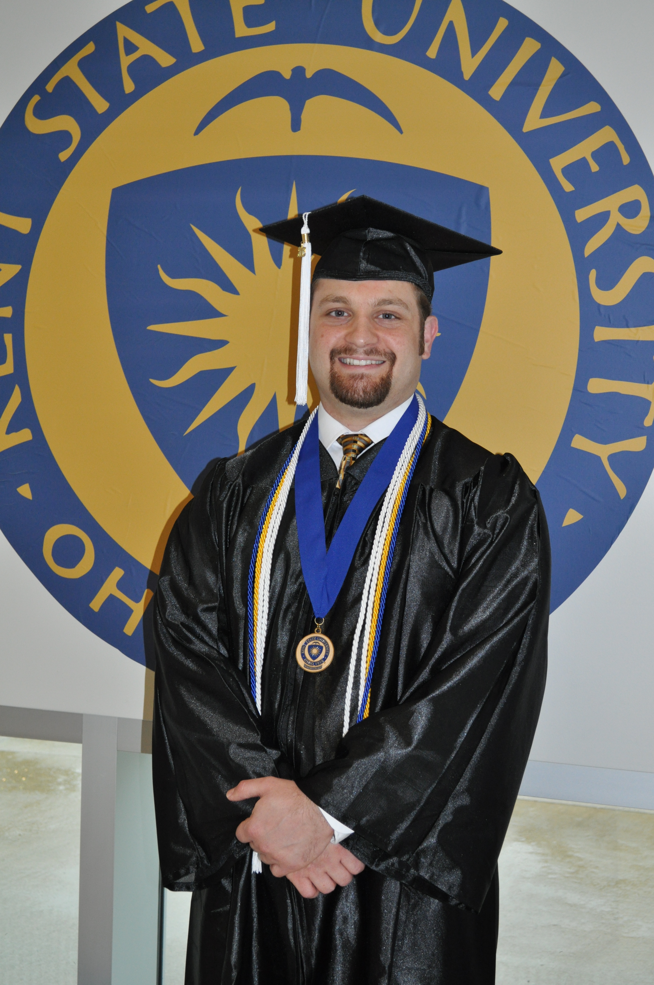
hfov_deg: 23.7
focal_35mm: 57
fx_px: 1557
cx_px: 327
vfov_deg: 35.1
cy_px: 492
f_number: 5
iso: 800
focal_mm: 38
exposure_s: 1/60
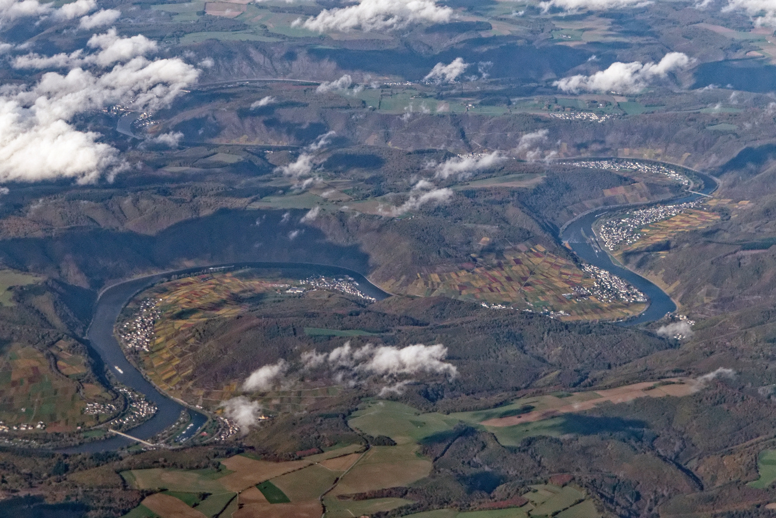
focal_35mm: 113
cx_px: 388
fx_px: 2436
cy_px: 259
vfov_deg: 12.1
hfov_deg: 18.1
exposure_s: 1/3200
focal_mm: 41.5
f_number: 6.3
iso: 800
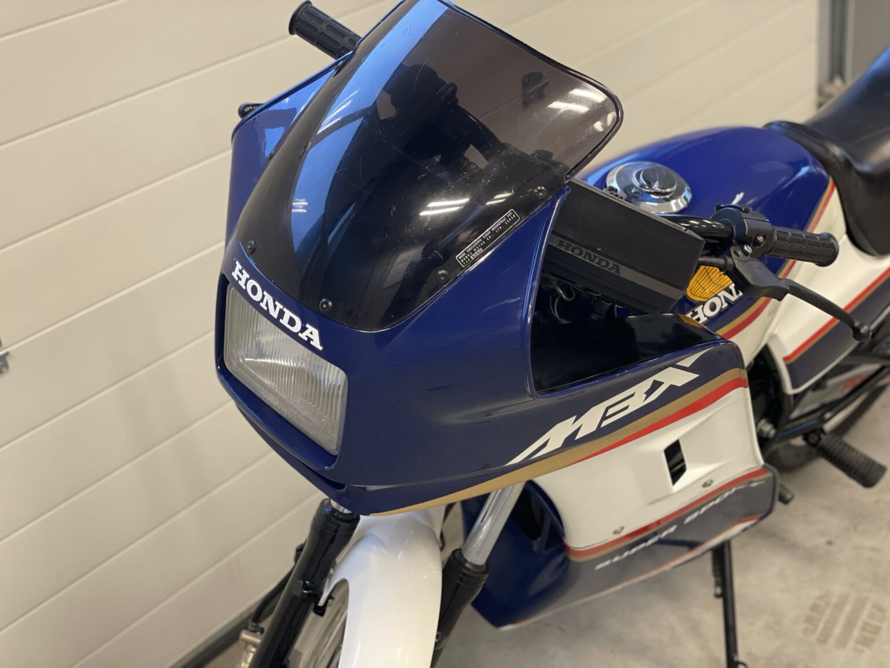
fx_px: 1337
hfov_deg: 36.8
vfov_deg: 28.0
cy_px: 334
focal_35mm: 52
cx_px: 445
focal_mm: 6
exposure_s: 1/33
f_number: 2
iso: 160
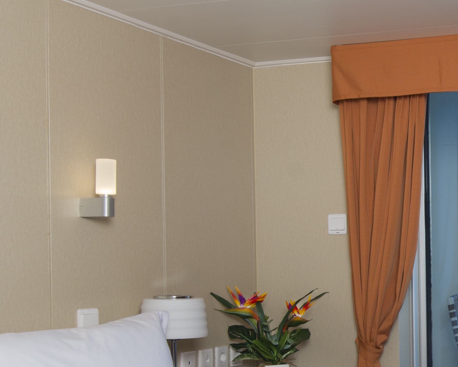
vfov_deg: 22.3
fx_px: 922
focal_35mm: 68
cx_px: 510
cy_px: 266
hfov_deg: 25.7
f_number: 8
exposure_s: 1/200
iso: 200
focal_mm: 18
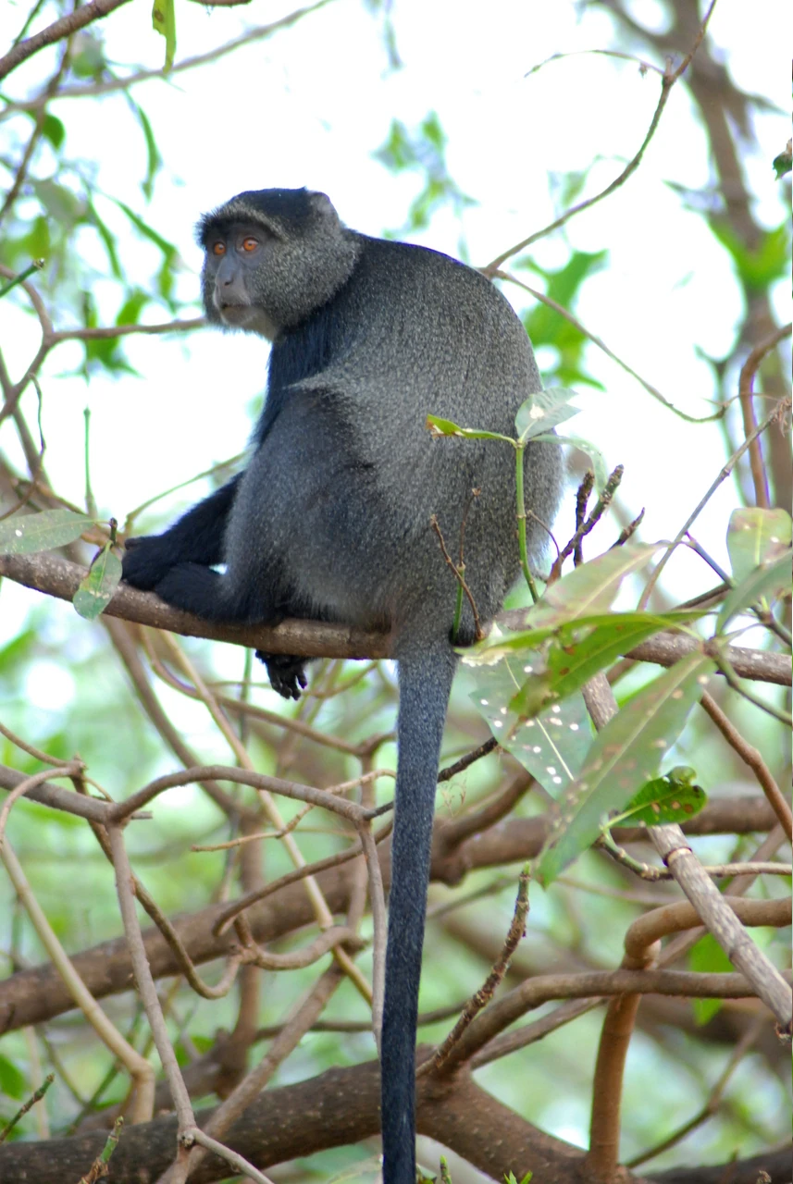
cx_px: 396
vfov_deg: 5.1
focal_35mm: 405
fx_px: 13341
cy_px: 592
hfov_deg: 3.4
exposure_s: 1/250
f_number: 5.6
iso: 800
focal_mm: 270
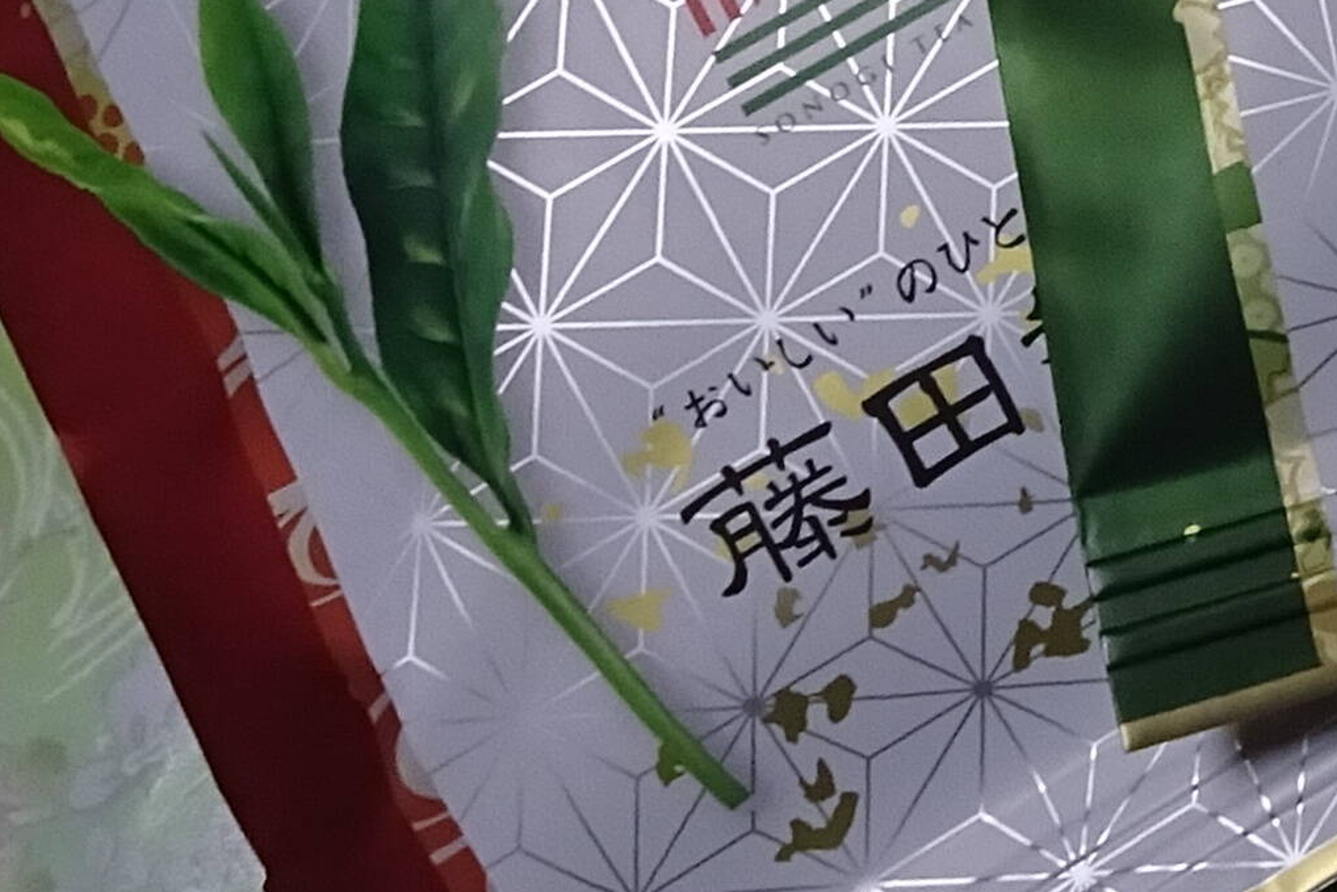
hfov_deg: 15.0
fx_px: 4457
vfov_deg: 10.7
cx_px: 2330
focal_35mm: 120
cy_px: -754
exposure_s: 1/30
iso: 400
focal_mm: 4.1
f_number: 3.5
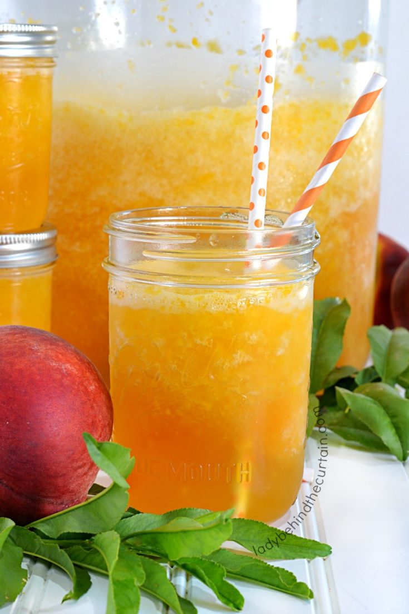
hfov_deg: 18.2
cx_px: 204
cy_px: 307
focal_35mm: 75
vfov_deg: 27.0
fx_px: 1278
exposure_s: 1/1.6
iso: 100
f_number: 10
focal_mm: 50
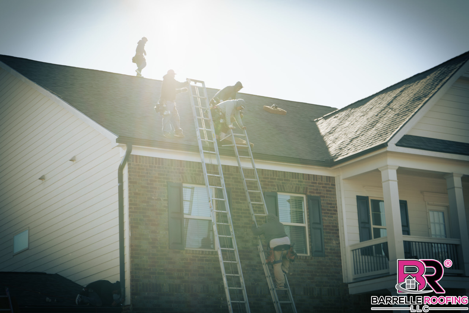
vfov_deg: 19.5
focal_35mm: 70
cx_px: 234
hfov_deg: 28.8
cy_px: 156
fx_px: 912
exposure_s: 1/125
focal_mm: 70
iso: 100
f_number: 8
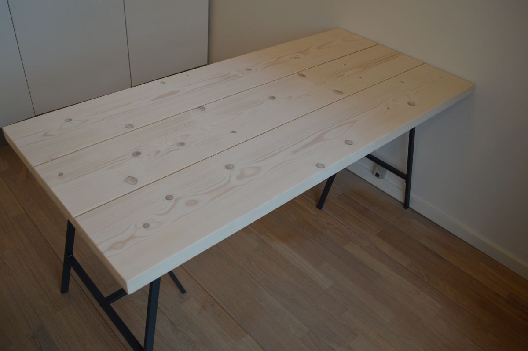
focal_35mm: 30
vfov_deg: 43.5
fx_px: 440
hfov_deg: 62.0
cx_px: 264
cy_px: 176
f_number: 3.8
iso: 450
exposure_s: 1/60
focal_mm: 20
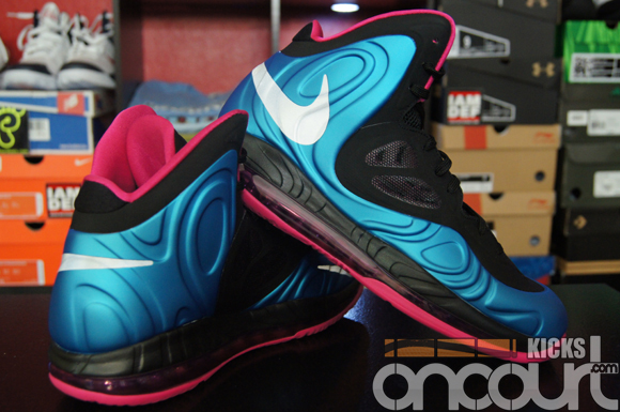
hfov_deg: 49.6
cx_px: 310
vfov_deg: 34.1
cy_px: 206
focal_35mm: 39
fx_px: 671
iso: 1600
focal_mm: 26
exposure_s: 1/40
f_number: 4
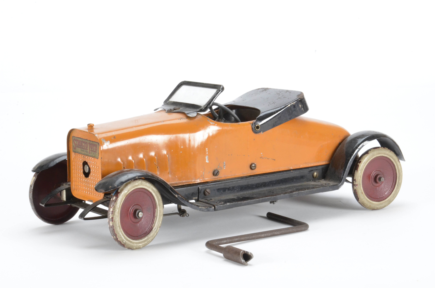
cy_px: 144
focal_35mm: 112
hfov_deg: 18.2
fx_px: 1357
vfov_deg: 12.1
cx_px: 218
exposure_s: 1/60
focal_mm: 75
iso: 1600
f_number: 29
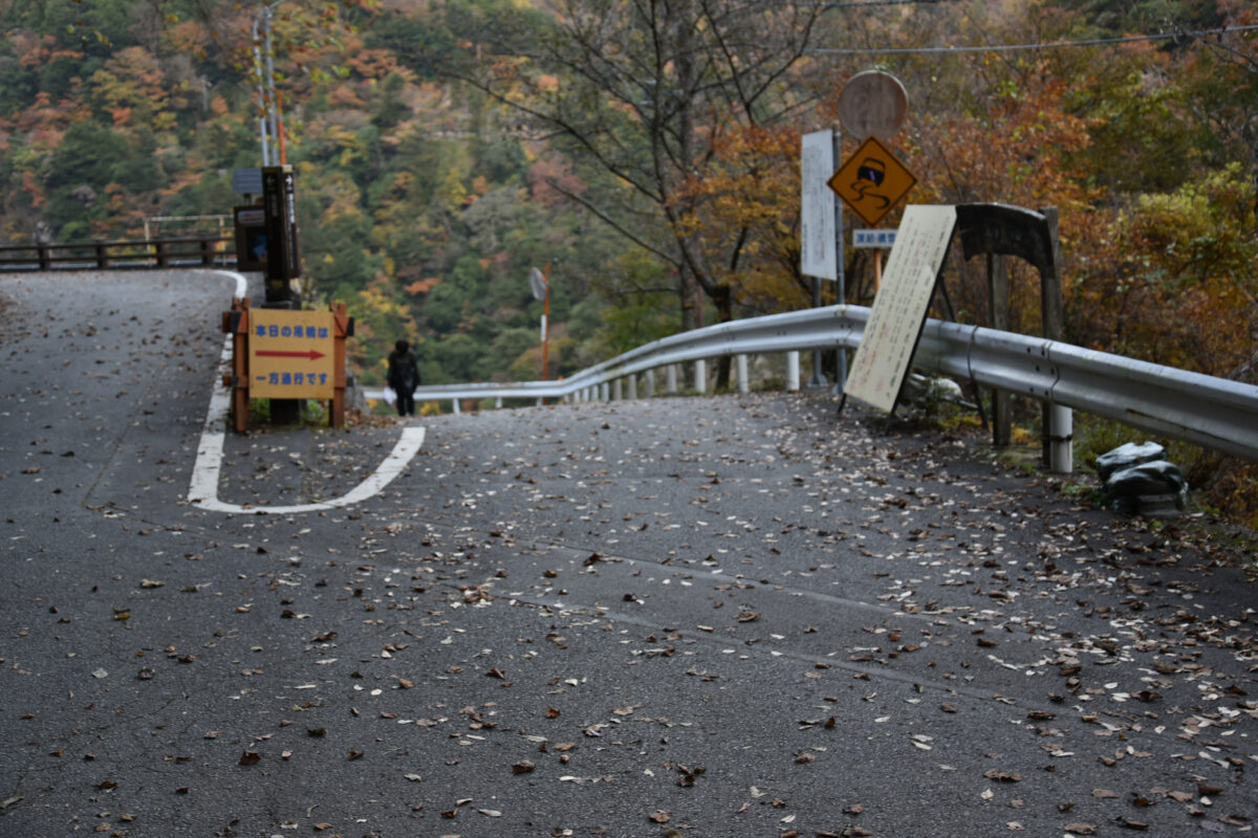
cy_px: 419
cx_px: 629
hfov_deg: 44.5
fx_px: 1537
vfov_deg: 30.5
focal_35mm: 44
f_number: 4.2
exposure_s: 1/60
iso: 450
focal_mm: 44
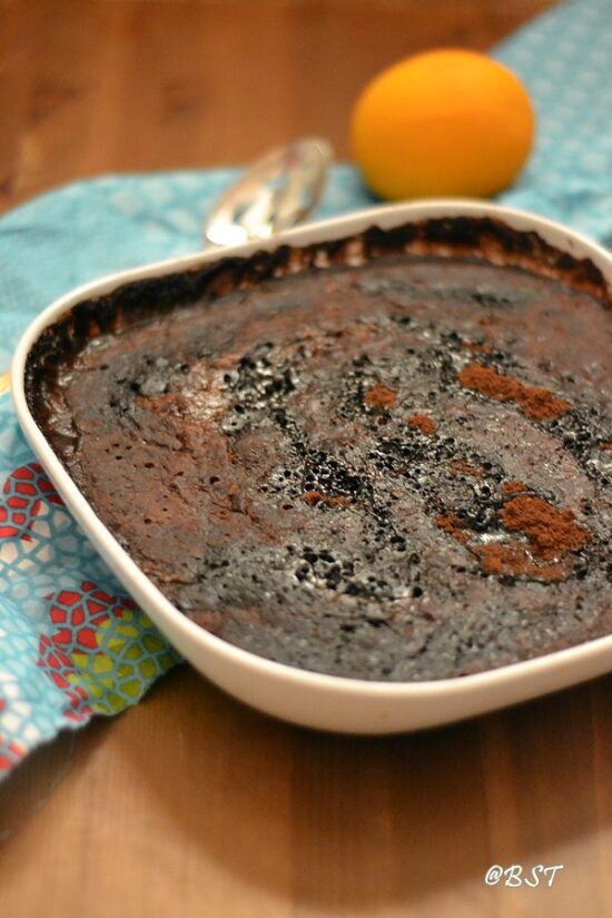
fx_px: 1912
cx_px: 306
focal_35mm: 75
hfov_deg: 18.2
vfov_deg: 27.0
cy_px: 459
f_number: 1.8
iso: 3200
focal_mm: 50
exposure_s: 1/30
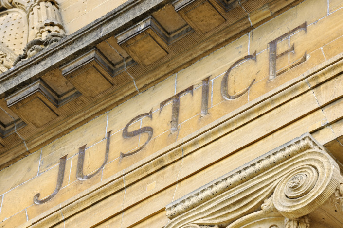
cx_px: 172
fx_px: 1715
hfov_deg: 11.4
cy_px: 114
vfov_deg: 7.6
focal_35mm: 180
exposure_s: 1/15
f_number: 11
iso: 100
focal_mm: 180
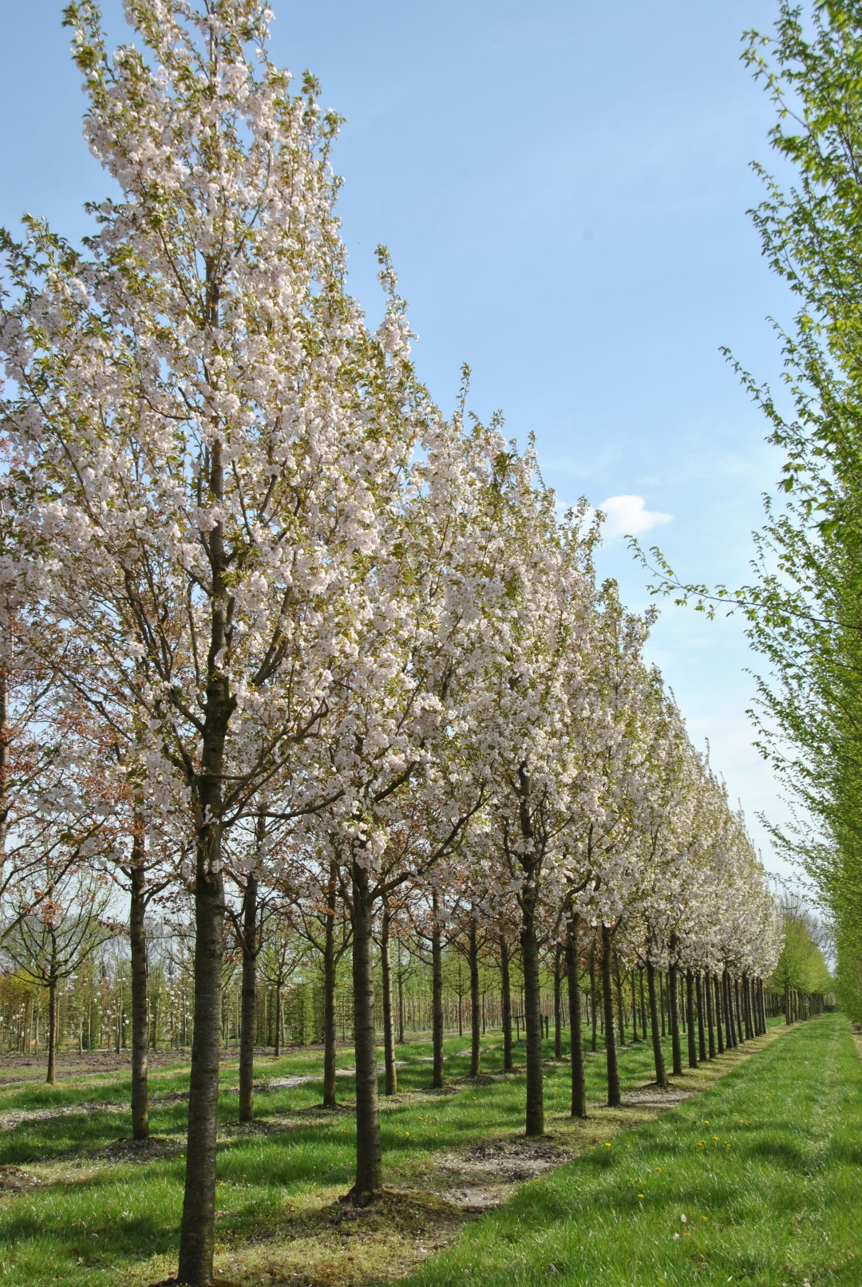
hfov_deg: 28.2
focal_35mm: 48
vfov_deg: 41.1
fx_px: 1719
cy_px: 644
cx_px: 431
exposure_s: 1/100
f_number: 13
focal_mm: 32
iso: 100
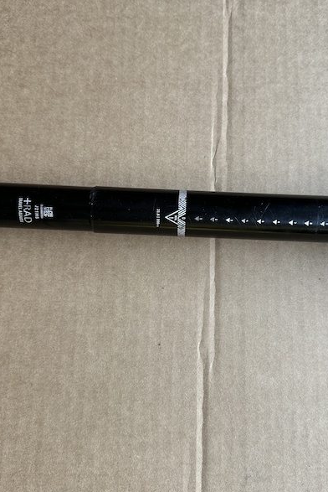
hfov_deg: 38.9
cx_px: 184
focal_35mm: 34
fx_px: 464
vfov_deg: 55.8
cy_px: 250
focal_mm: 6.86
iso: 125
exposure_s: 1/121
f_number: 1.78
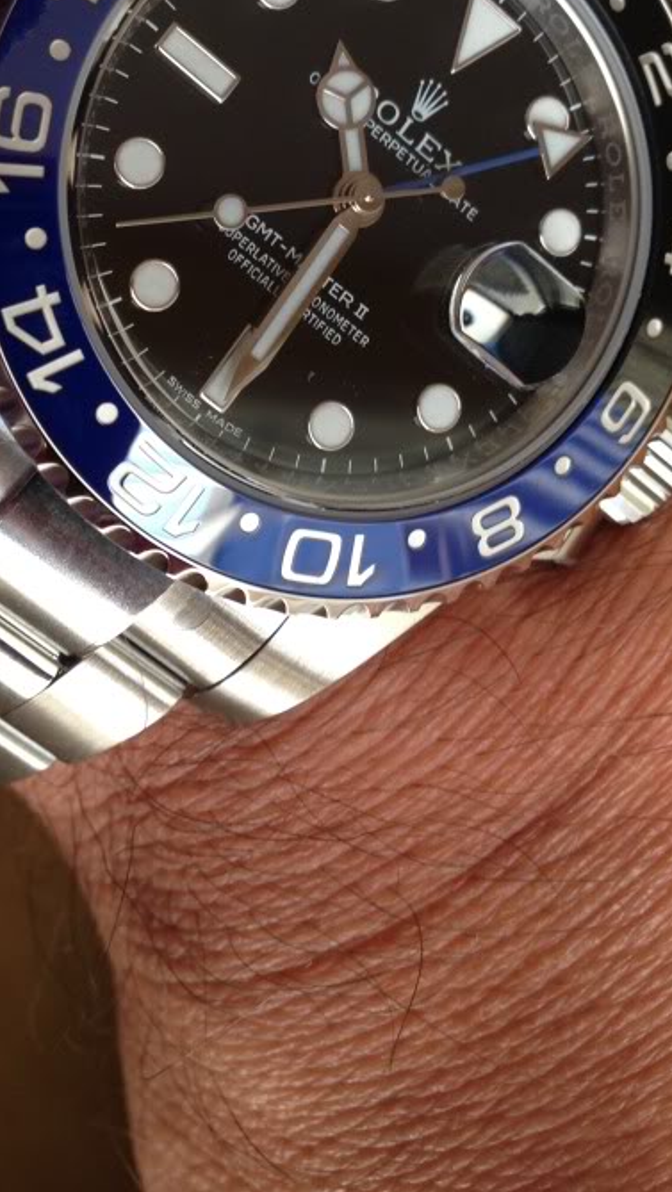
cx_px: 310
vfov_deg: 36.8
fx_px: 1740
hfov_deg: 21.9
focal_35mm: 55
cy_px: 285
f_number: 2.4
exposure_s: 1/30
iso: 50
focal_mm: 4.1
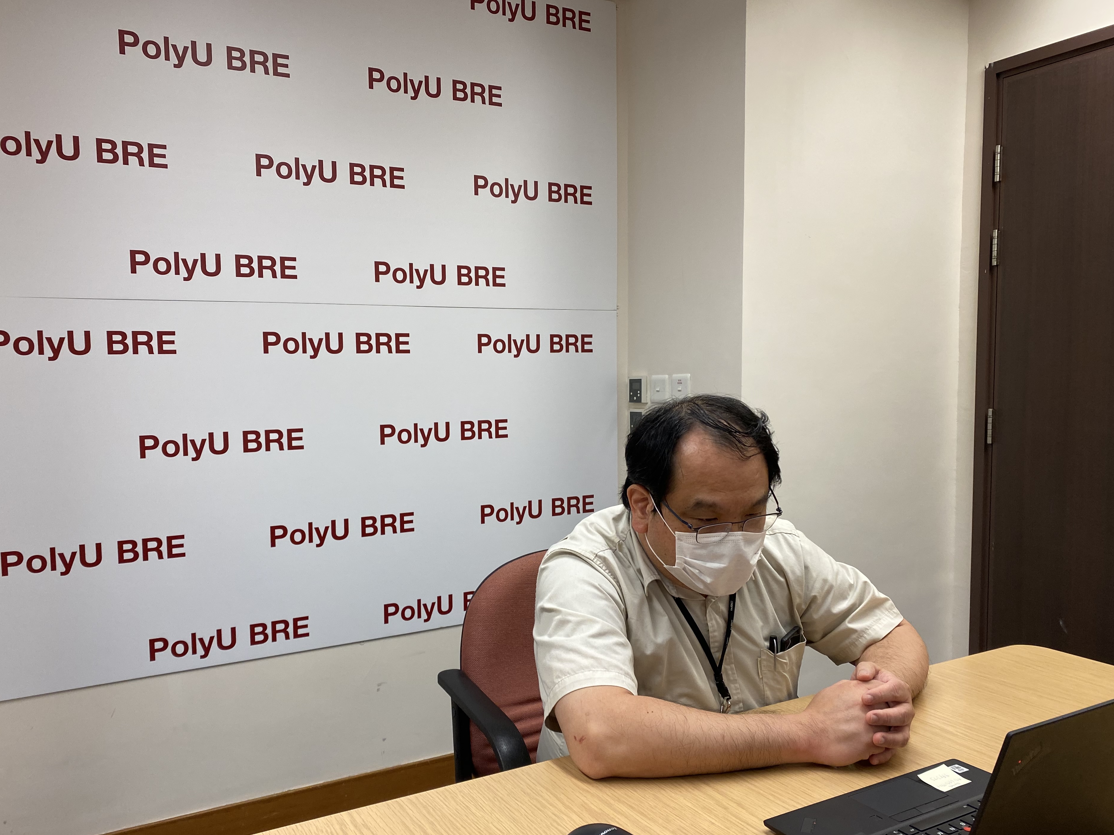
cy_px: 449
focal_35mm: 28
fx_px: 901
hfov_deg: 63.4
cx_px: 540
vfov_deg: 49.7
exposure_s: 1/100
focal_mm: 4.25
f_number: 1.8
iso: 80
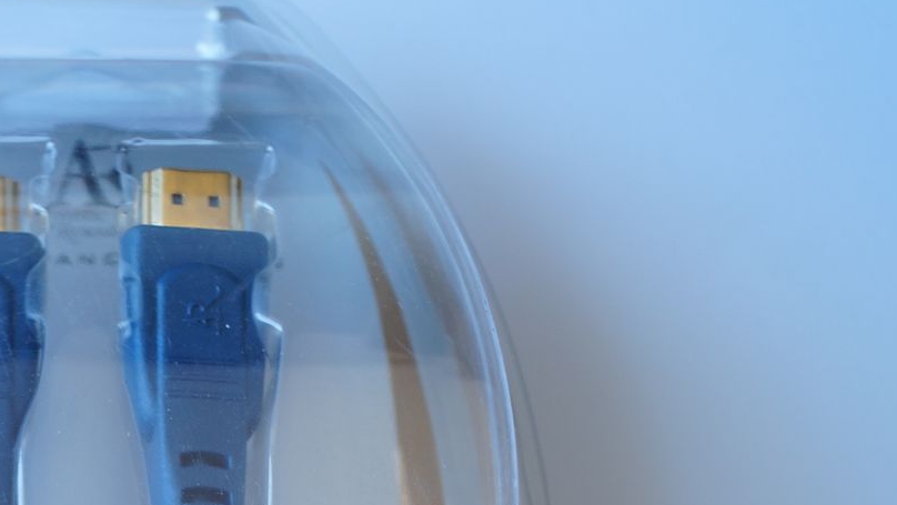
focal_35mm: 70
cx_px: 102
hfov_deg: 29.0
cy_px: 675
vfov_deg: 16.2
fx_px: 1665
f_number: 3.5
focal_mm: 18
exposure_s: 1/20
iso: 100
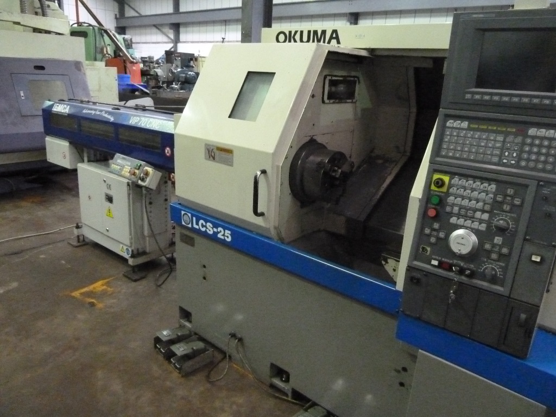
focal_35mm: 25
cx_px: 278
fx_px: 402
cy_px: 208
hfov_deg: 69.4
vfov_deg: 54.9
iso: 1250
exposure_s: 1/15
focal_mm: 4.1
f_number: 3.3
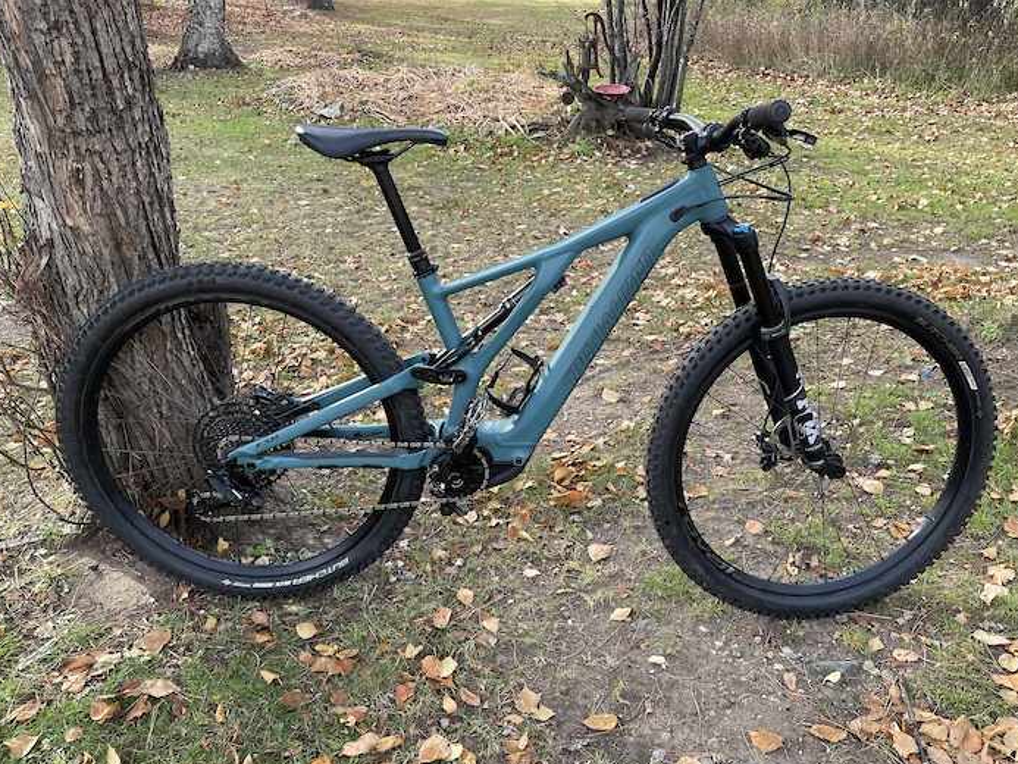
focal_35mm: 30
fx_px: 882
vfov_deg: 46.8
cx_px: 546
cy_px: 414
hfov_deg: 59.9
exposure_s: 1/176
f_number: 1.6
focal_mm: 4.2
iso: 32
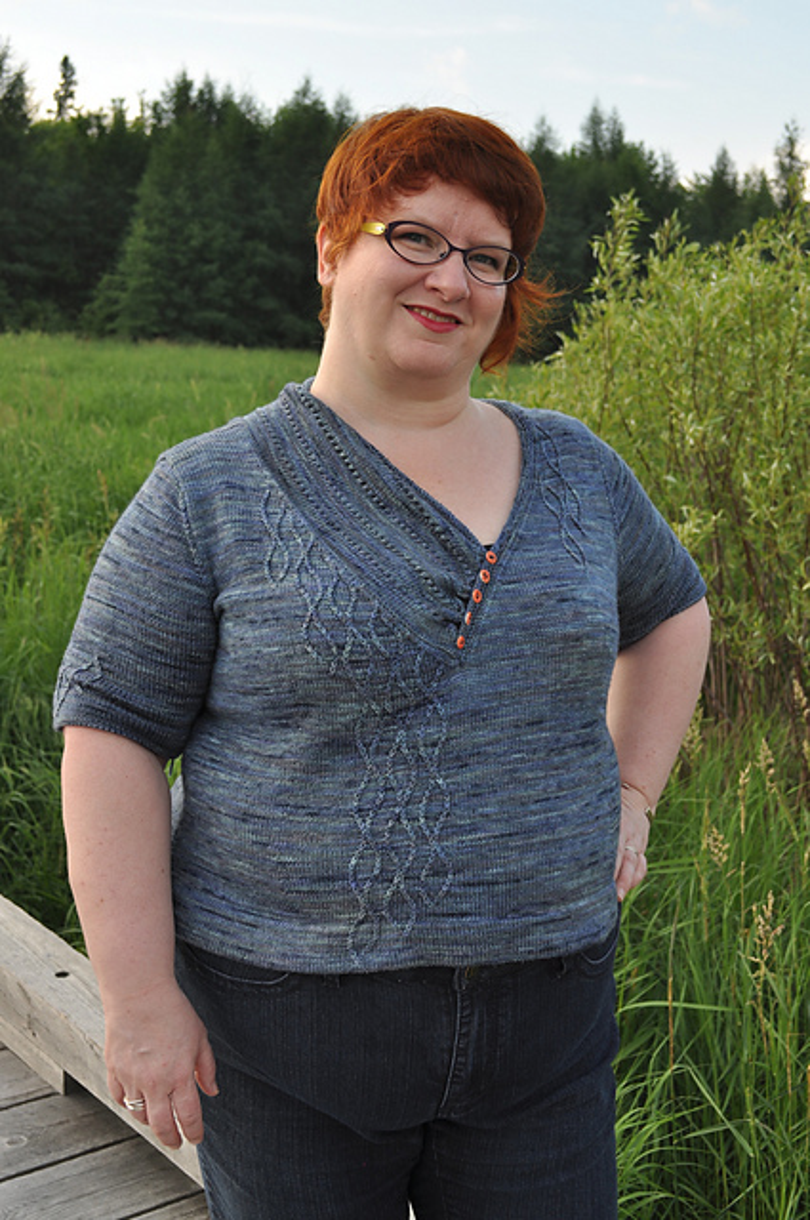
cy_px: 610
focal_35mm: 48
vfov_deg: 41.2
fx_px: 1624
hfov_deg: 28.0
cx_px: 405
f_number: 7.1
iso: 200
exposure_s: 1/200
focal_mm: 32
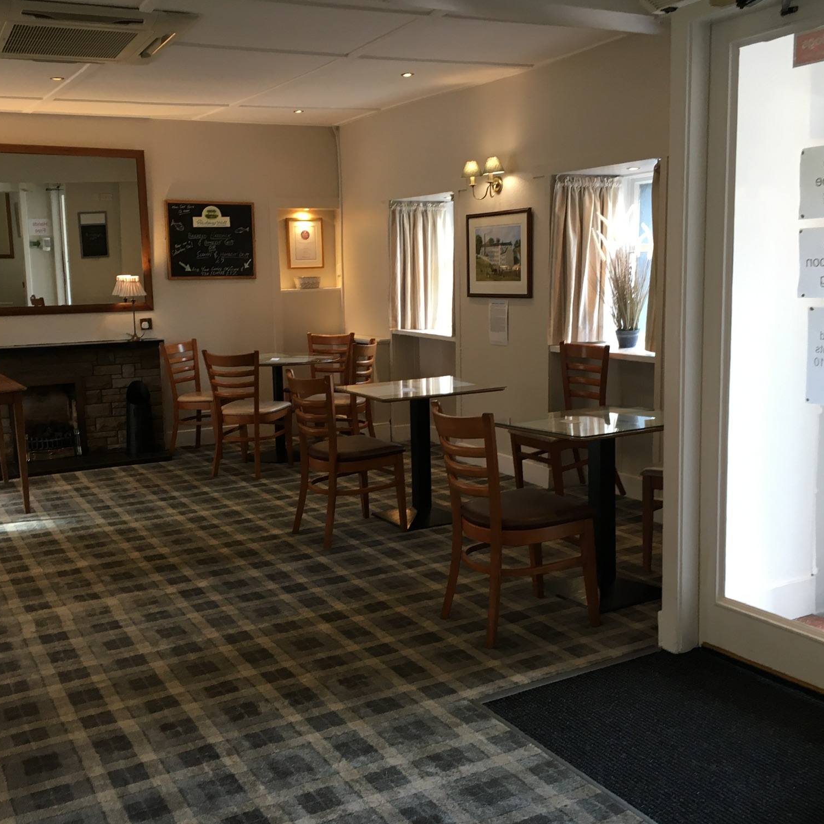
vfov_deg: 47.2
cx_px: 399
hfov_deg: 47.2
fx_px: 943
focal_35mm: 35
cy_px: 421
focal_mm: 4.15
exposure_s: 1/33
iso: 64
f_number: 2.2
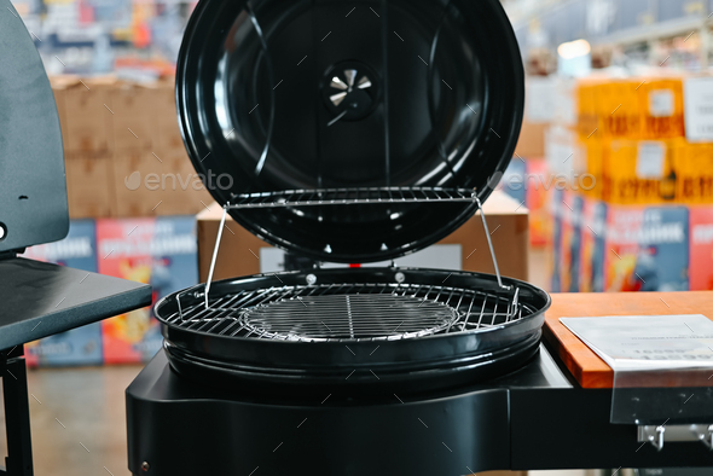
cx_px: 356
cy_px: 238
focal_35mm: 50
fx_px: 991
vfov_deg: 27.0
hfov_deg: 39.6
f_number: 2.2
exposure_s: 1/160
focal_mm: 50
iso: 320
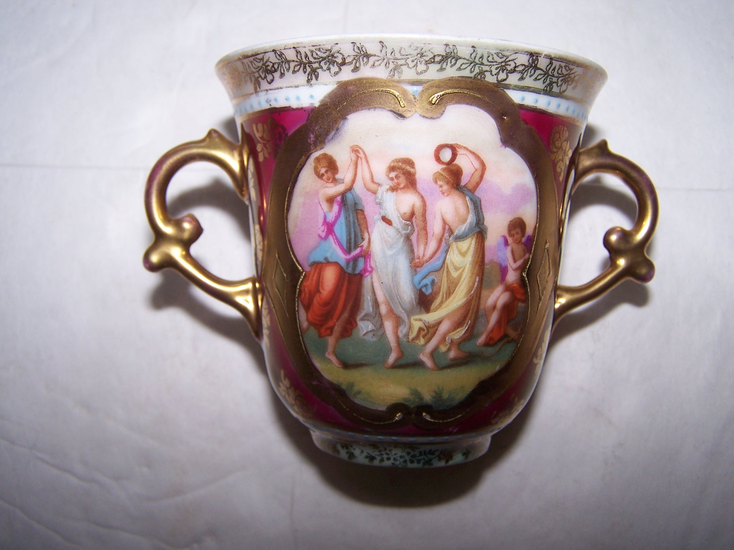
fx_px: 806
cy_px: 275
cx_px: 367
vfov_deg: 37.7
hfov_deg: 49.0
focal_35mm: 38
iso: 80
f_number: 2.8
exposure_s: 1/60
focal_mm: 6.3
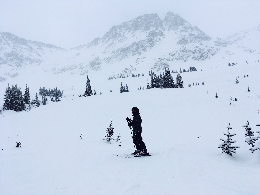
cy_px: 98
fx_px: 218
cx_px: 130
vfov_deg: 48.2
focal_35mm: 29
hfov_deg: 61.7
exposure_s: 1/1748
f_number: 2.2
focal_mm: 4.15
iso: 25
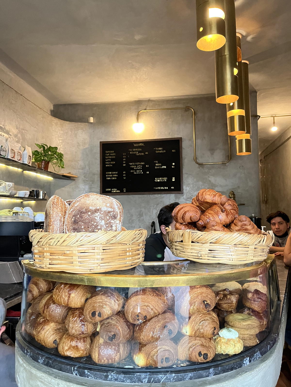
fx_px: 291
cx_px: 146
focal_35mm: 26
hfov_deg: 53.1
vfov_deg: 67.3
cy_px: 194
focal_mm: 5.1
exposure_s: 1/60
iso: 500
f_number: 1.6
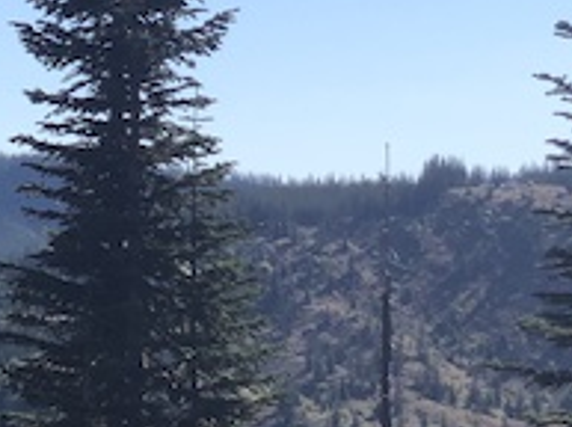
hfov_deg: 8.8
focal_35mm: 216
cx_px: -474
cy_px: 371
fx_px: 3563
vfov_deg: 6.8
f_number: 2.4
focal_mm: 6
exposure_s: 1/952
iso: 16
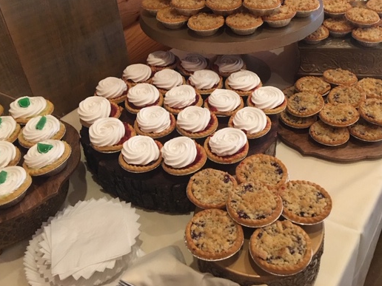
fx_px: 397
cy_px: 113
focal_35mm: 36
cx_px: 211
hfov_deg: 51.3
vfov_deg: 39.5
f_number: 2.2
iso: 250
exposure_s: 1/30
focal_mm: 4.15
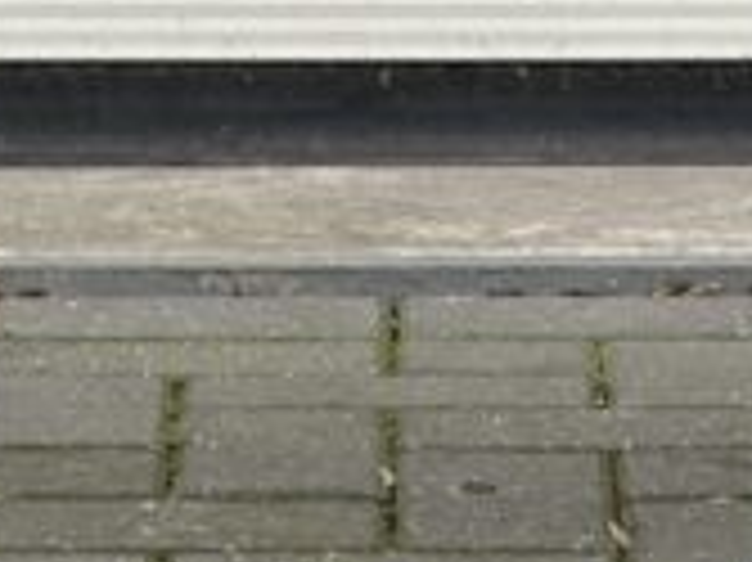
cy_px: -737
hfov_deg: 4.0
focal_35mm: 492
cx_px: 678
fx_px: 10681
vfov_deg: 3.0
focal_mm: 9
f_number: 2.8
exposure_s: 1/100
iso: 50
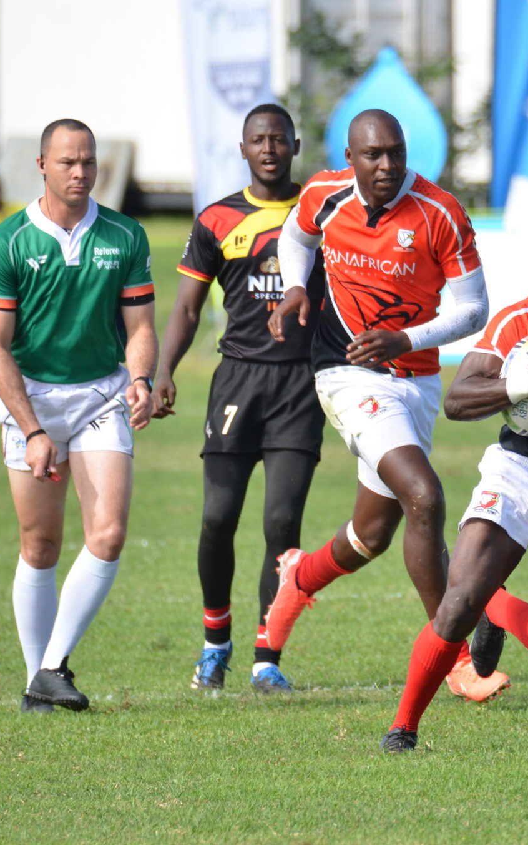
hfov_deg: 1.5
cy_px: 422
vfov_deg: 2.3
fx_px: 20726
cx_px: 630
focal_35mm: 900
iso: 400
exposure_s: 1/1000
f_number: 6
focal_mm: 390
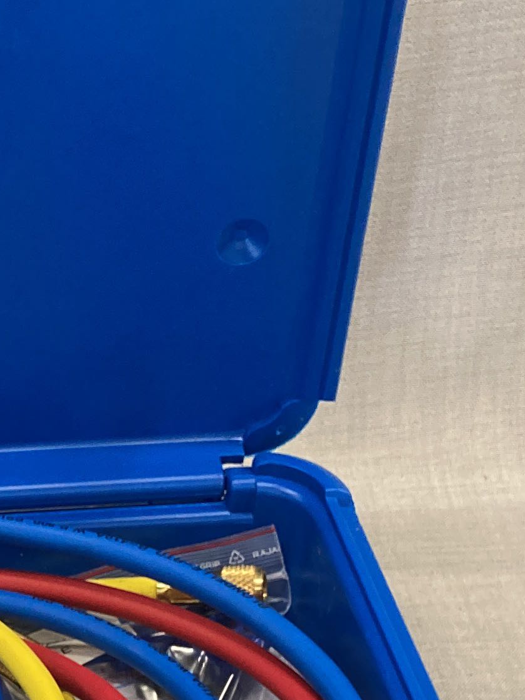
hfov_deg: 13.8
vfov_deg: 19.2
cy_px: 610
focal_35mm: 101
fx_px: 2043
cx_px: -261
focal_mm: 3.99
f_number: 1.8
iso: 100
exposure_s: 1/60
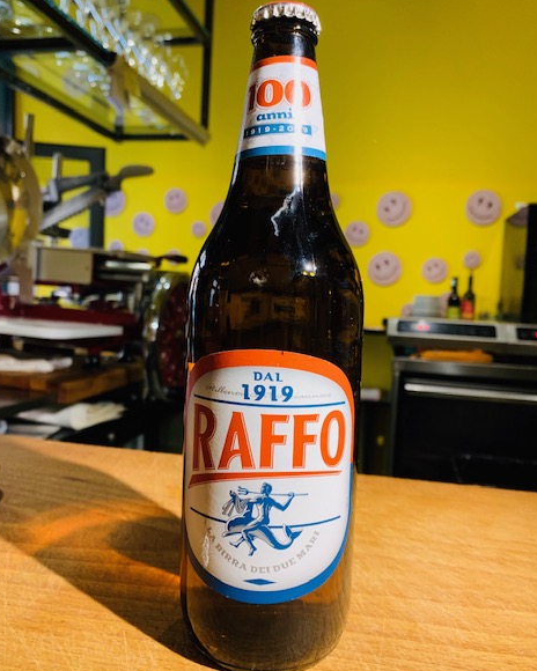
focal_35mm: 28
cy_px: 345
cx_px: 265
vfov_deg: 62.2
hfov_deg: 51.5
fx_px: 556
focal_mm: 4.25
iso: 160
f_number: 1.8
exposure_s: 1/50
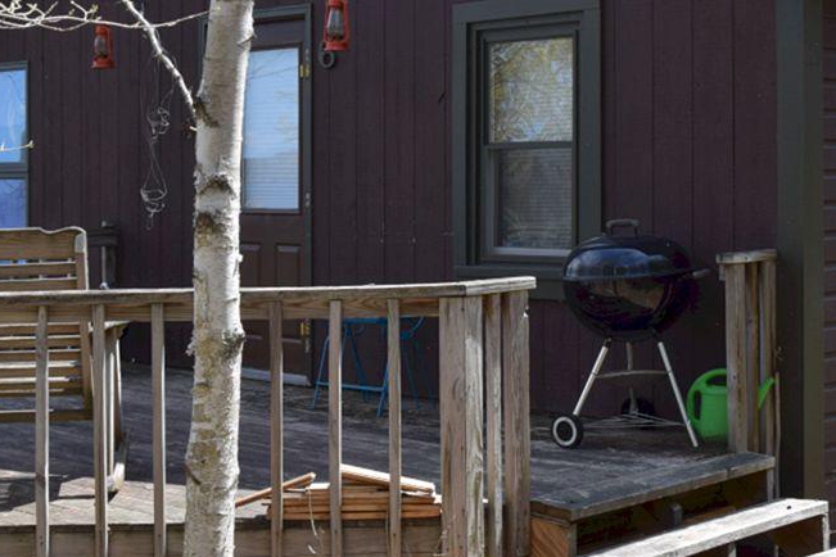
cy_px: 149
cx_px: 456
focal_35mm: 76
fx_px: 1765
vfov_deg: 17.9
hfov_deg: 26.6
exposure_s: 1/250
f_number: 8
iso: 200
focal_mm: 22
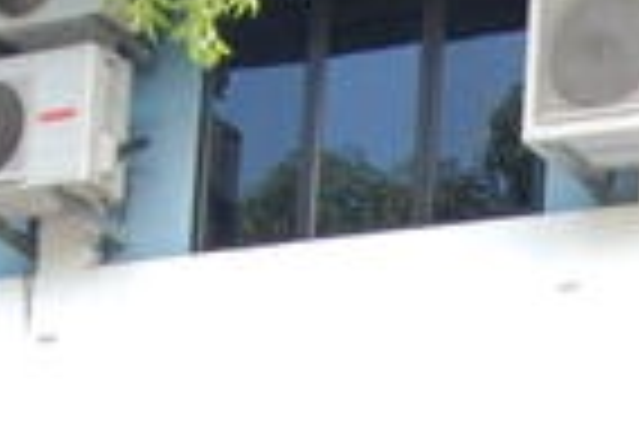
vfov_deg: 10.4
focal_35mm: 122
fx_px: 2161
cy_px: 796
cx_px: 963
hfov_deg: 15.5
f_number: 7.1
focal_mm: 18
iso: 400
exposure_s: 1/125
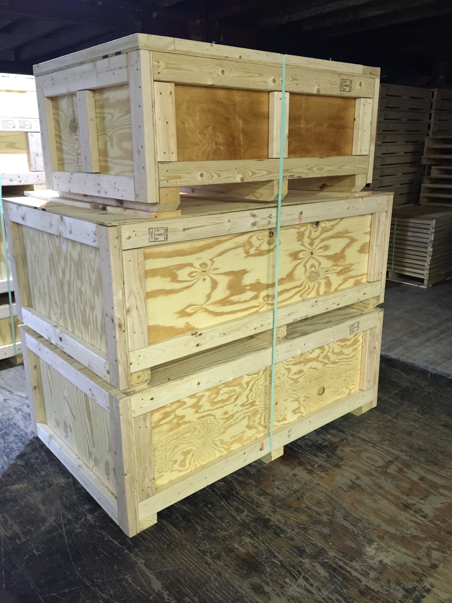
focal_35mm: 29
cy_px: 302
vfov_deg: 61.7
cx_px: 226
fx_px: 505
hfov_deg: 48.2
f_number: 2.2
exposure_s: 1/10
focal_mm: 4.15
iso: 125
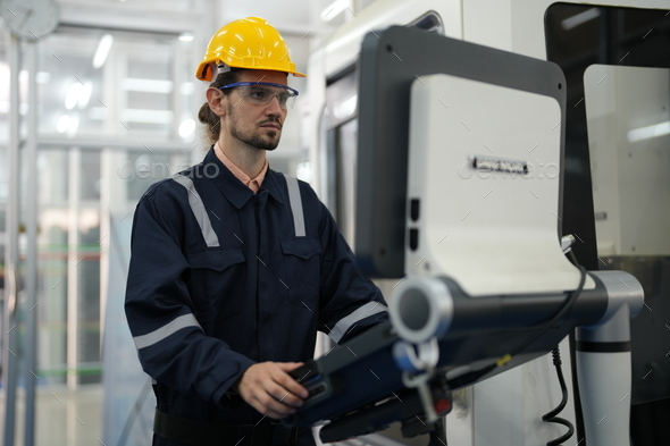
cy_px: 223
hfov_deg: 39.6
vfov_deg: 27.0
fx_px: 930
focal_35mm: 50
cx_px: 335
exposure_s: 1/160
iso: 400
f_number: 1.2
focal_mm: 50
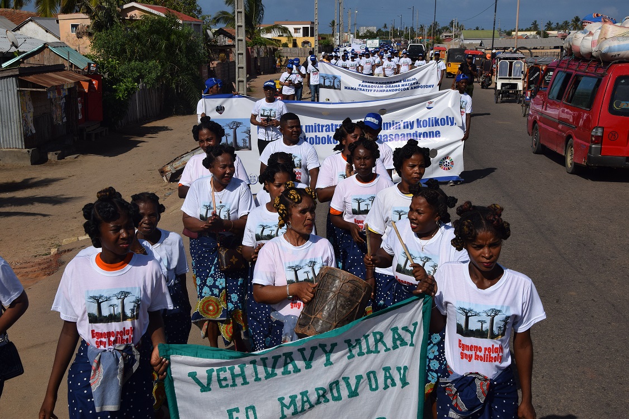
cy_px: 210
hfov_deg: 38.9
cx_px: 314
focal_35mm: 51
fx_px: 891
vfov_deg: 26.5
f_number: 11
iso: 200
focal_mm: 34
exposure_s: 1/500
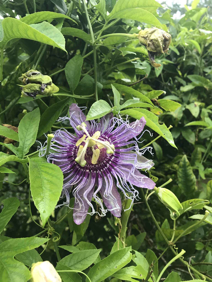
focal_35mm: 28
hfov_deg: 49.7
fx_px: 229
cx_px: 106
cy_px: 141
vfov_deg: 63.4
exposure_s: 1/40
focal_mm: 3.99
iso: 25
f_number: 1.8
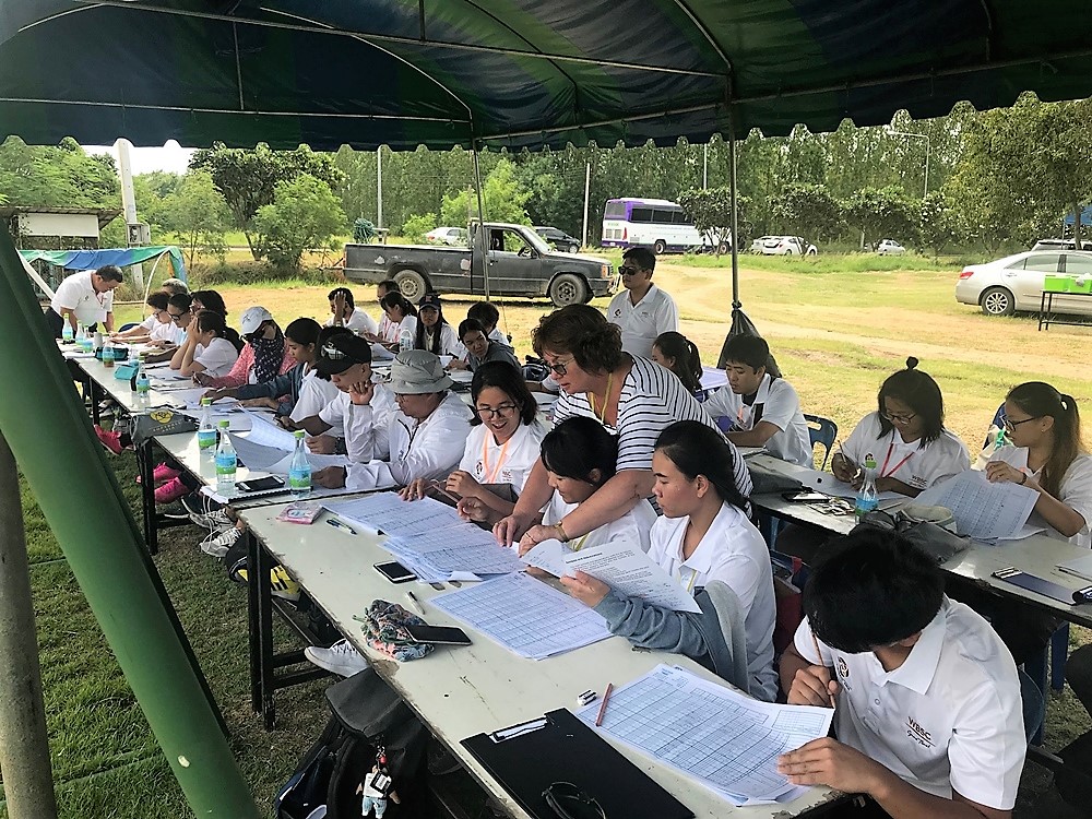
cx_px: 546
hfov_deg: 63.4
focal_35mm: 28
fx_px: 883
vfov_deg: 49.7
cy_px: 410
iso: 20
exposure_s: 1/643
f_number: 1.8
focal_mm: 3.99
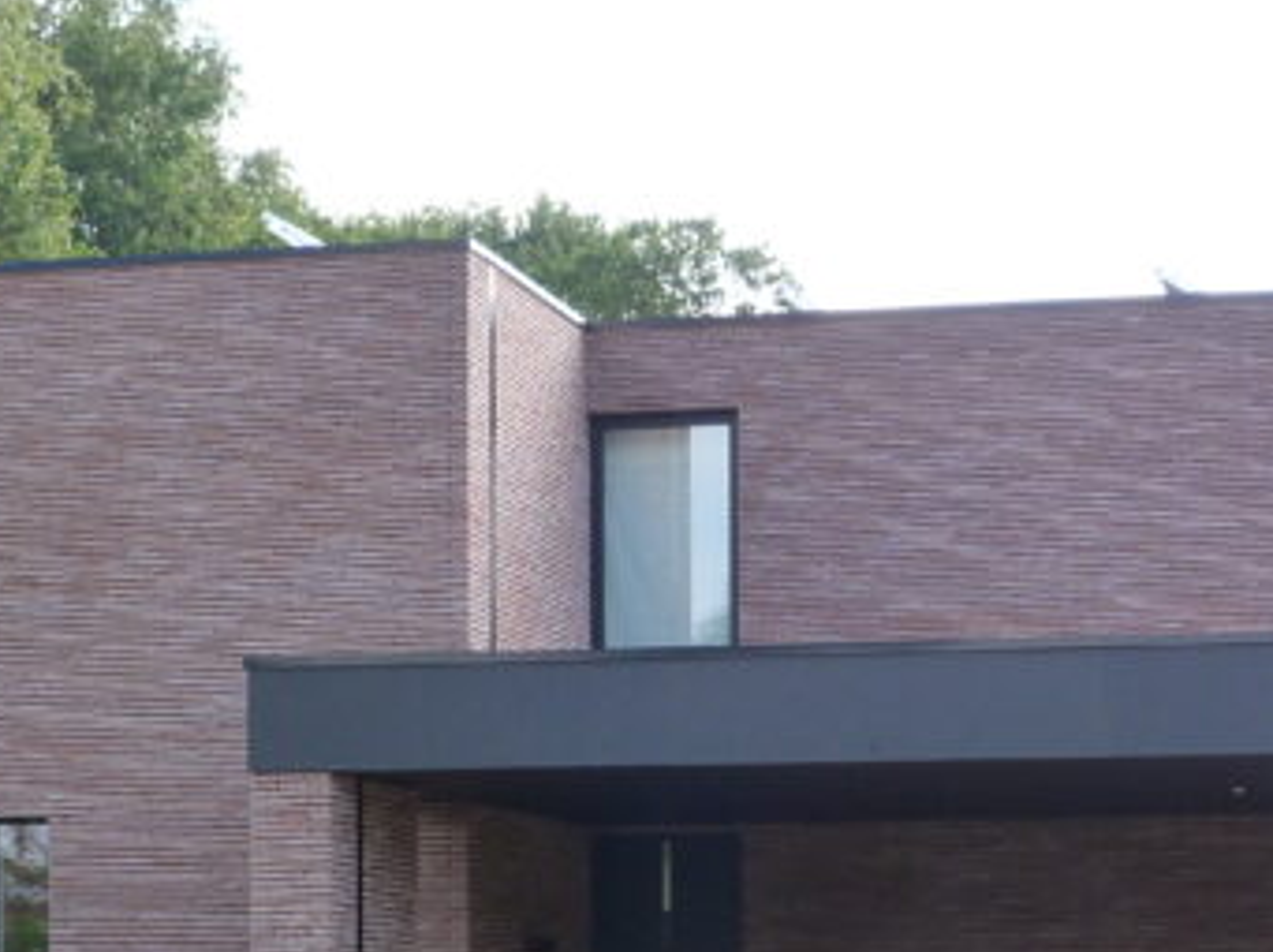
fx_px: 3894
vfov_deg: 13.7
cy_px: 941
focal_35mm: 106
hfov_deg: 18.6
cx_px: 661
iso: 125
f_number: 3.6
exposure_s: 1/125
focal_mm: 8.5
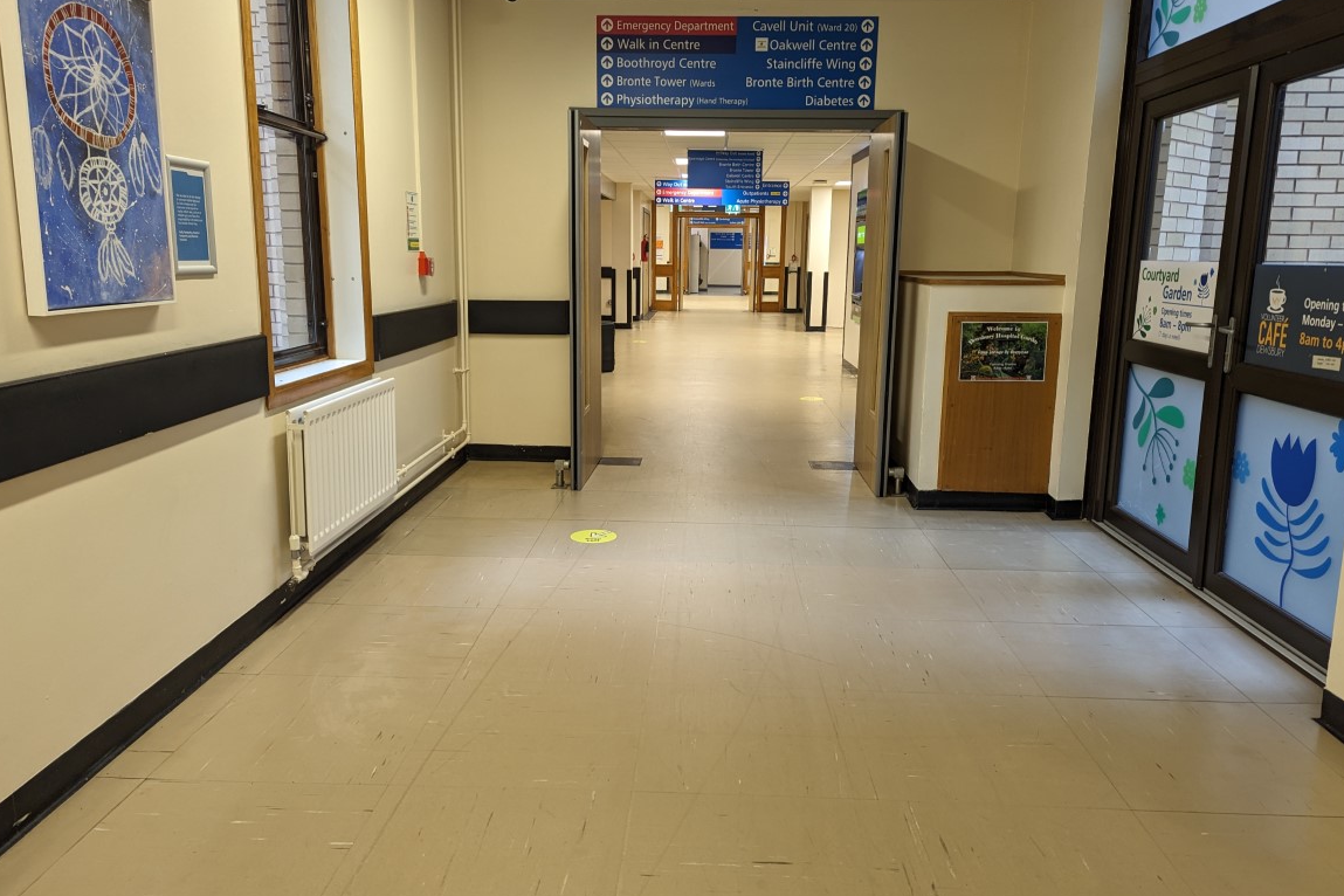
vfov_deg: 49.5
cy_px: 419
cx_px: 674
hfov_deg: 69.4
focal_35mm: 26
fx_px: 971
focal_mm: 6.81
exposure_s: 1/33.3
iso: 112
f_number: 1.85
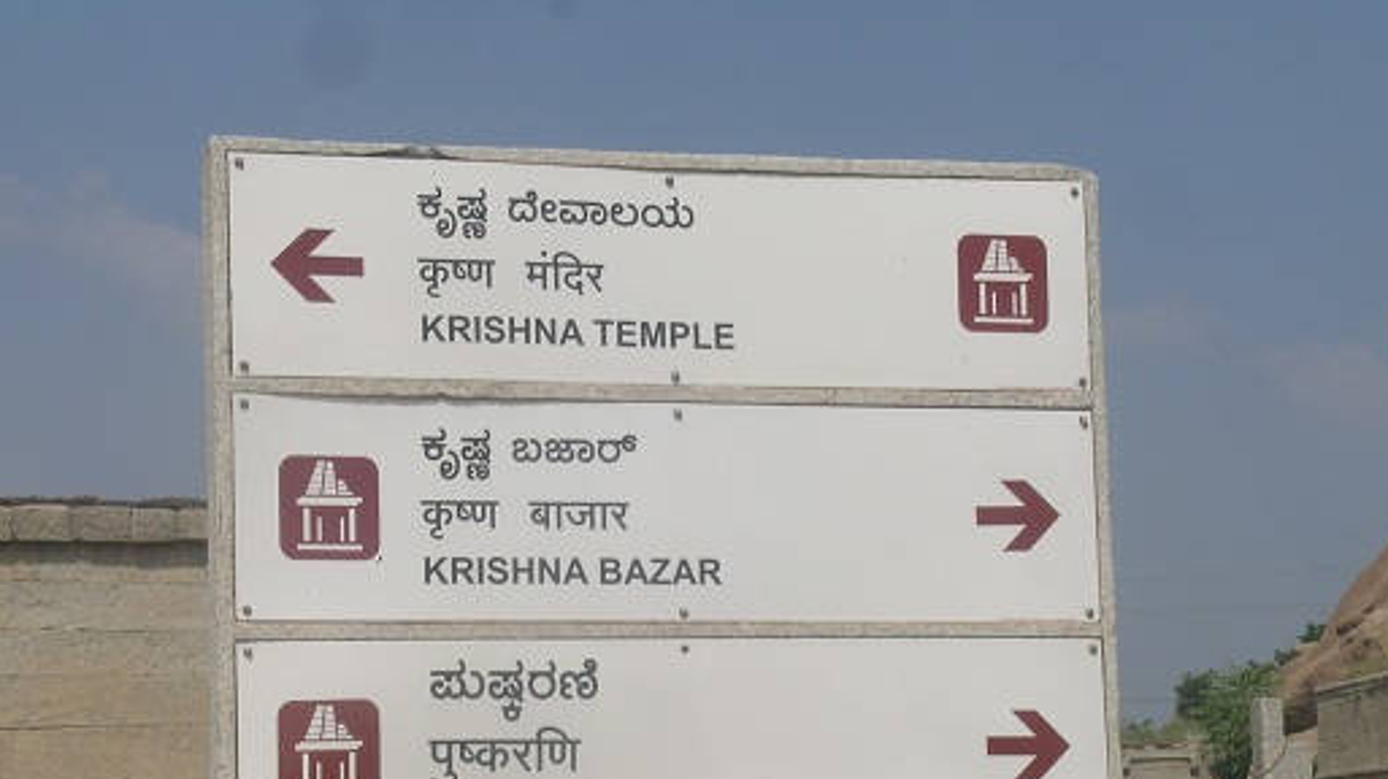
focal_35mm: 91
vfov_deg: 13.2
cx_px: 705
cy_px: 576
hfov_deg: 23.4
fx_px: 3348
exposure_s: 1/237
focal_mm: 15.6
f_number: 8
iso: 50
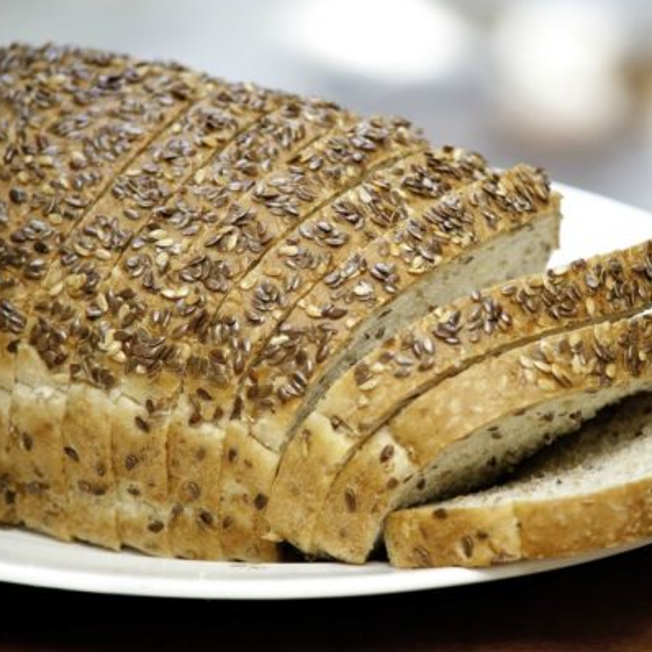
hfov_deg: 6.3
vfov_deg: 6.3
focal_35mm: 279
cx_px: 421
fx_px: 5938
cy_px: 325
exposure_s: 1/80
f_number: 5.6
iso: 100
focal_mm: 145
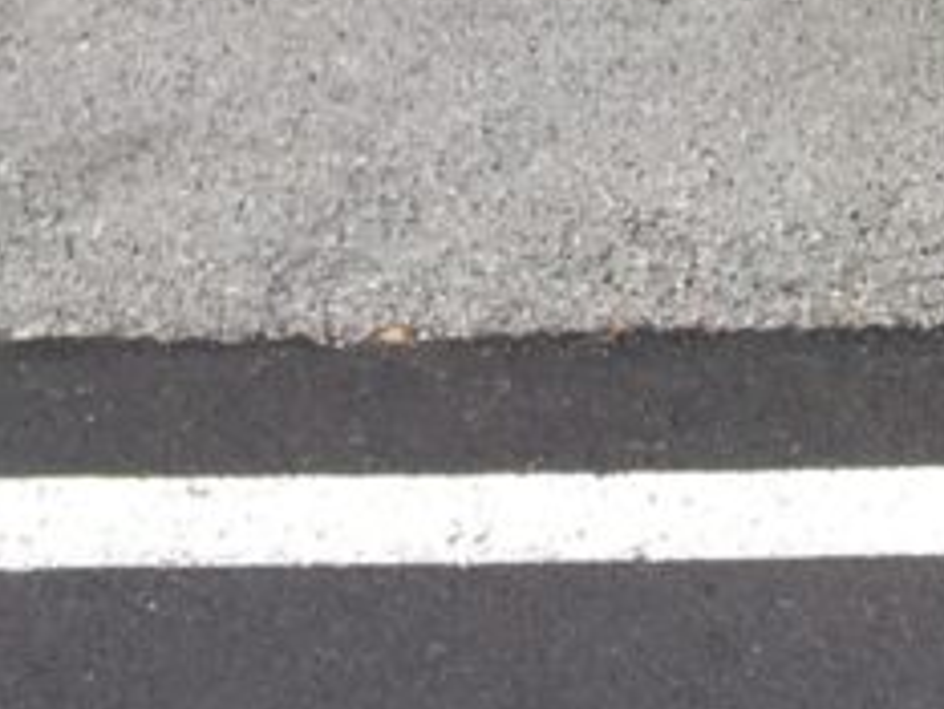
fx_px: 4502
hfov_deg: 11.0
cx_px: 1801
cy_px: -1163
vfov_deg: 8.1
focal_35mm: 165
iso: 32
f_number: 2.2
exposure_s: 1/161
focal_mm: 4.15
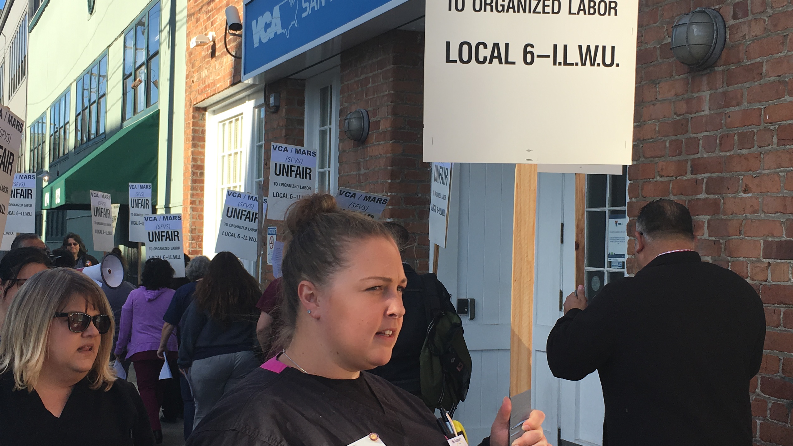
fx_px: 1051
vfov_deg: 23.9
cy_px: 235
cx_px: 409
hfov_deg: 41.3
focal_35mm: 50
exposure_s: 1/754
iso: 25
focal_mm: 4.15
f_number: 2.2
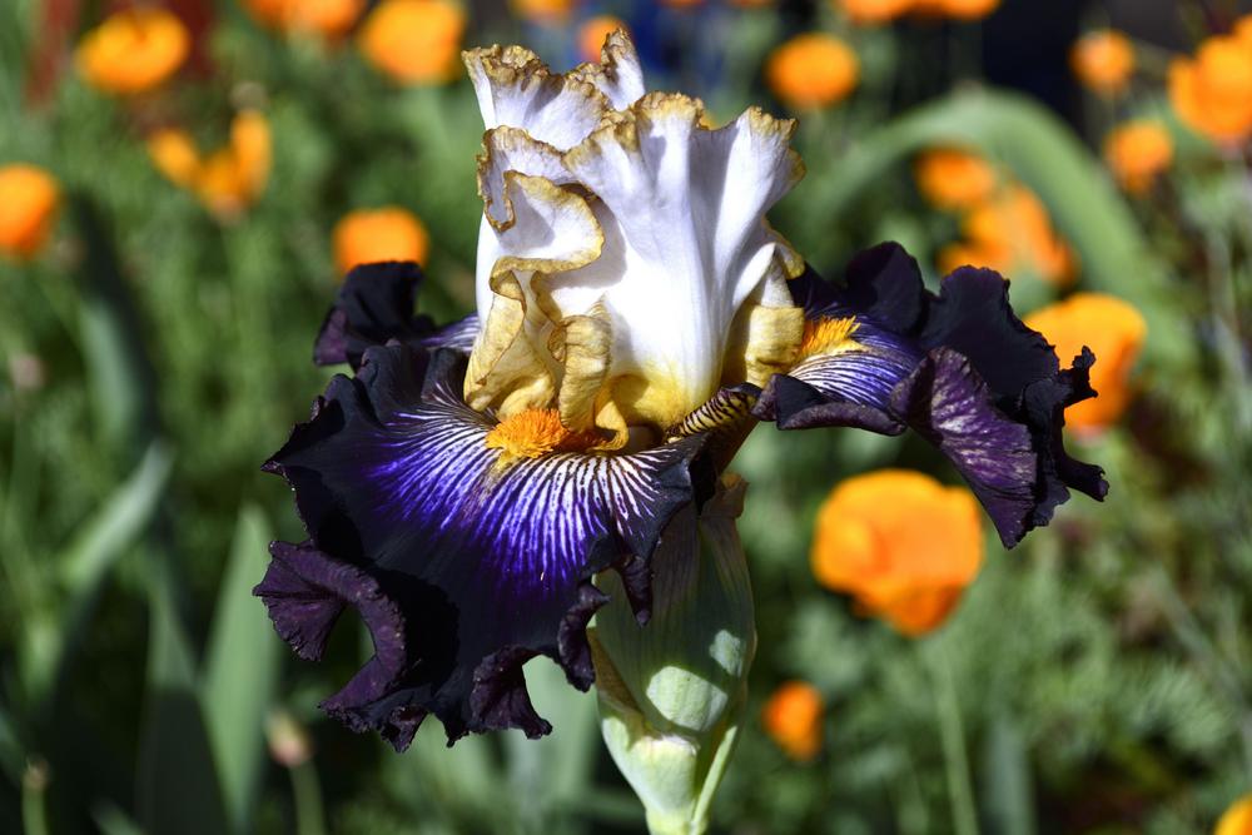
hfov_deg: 24.8
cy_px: 418
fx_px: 2852
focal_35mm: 82
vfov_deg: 16.7
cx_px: 626
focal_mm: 55
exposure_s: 1/250
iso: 200
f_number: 7.1
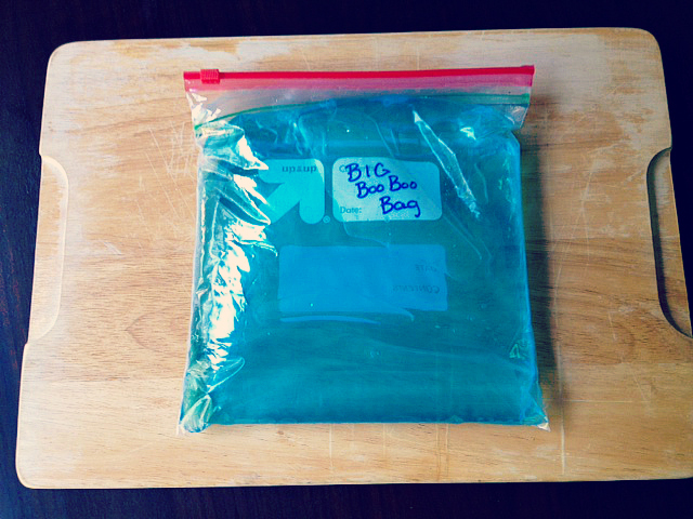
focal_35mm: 35
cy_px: 260
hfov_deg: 52.6
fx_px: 701
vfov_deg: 40.7
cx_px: 346
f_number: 2.4
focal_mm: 4.28
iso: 80
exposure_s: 1/20
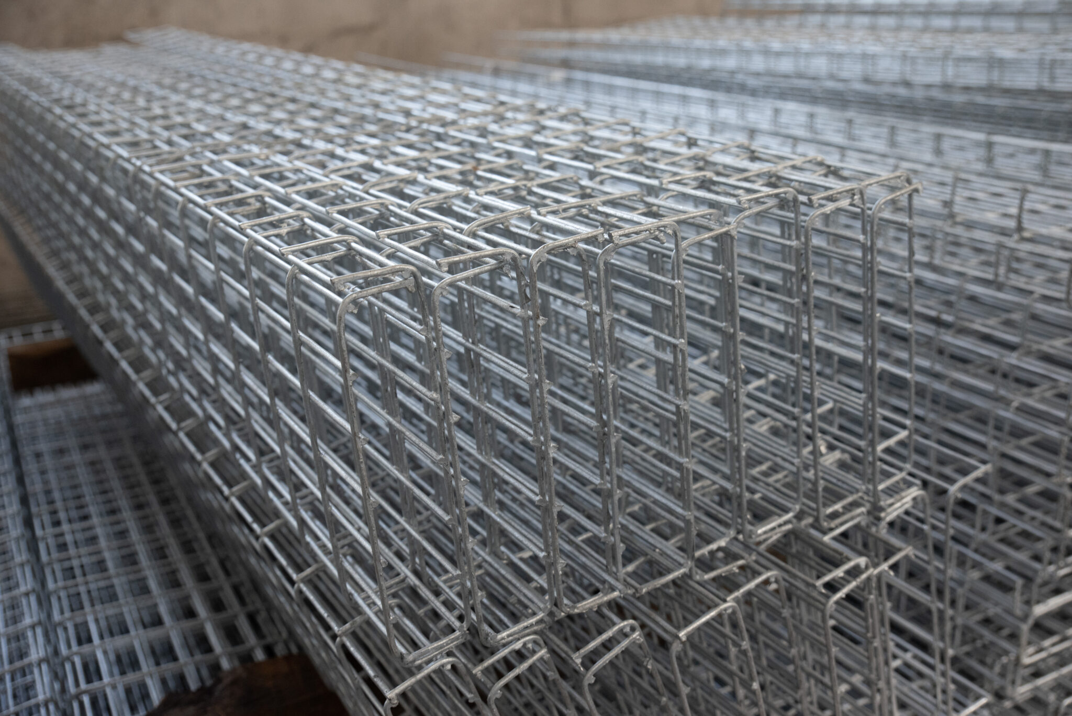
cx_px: 536
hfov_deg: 50.7
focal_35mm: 38
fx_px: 1132
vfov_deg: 35.1
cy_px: 358
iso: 2000
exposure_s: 1/100
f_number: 3.5
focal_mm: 38
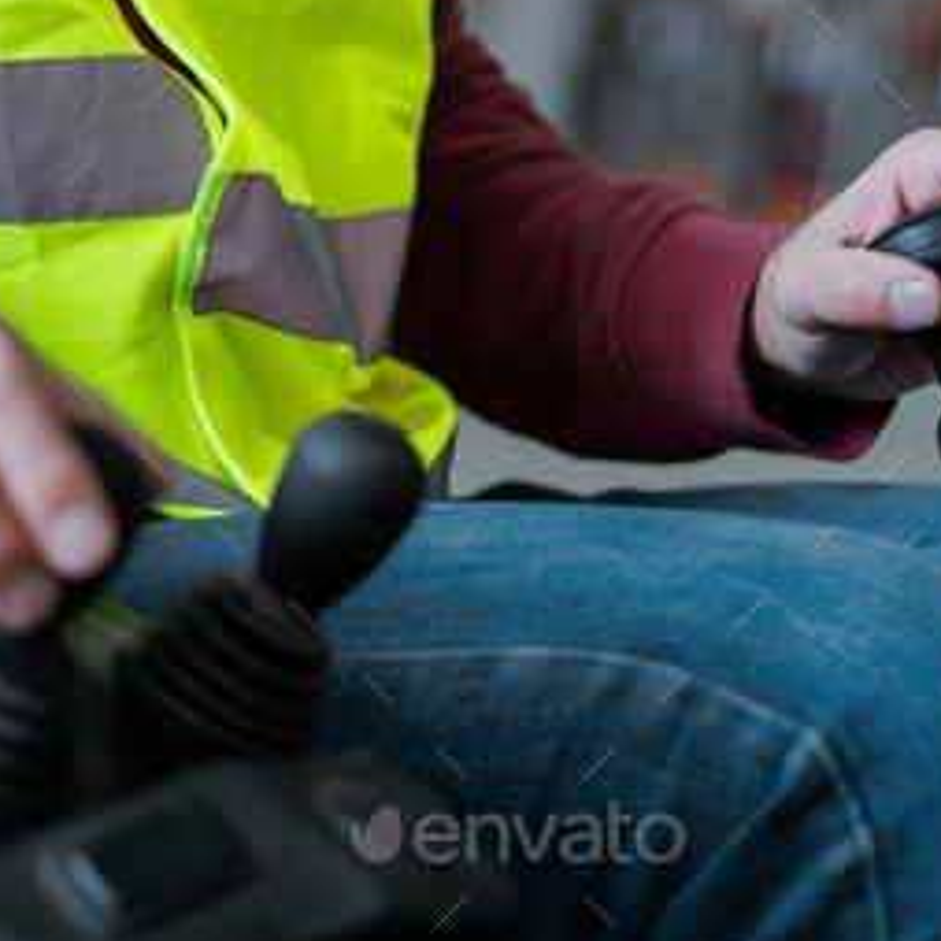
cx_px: -48
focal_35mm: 163
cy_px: -302
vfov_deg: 10.5
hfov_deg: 10.6
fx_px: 5013
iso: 400
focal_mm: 55
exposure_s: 1/125
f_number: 2.2
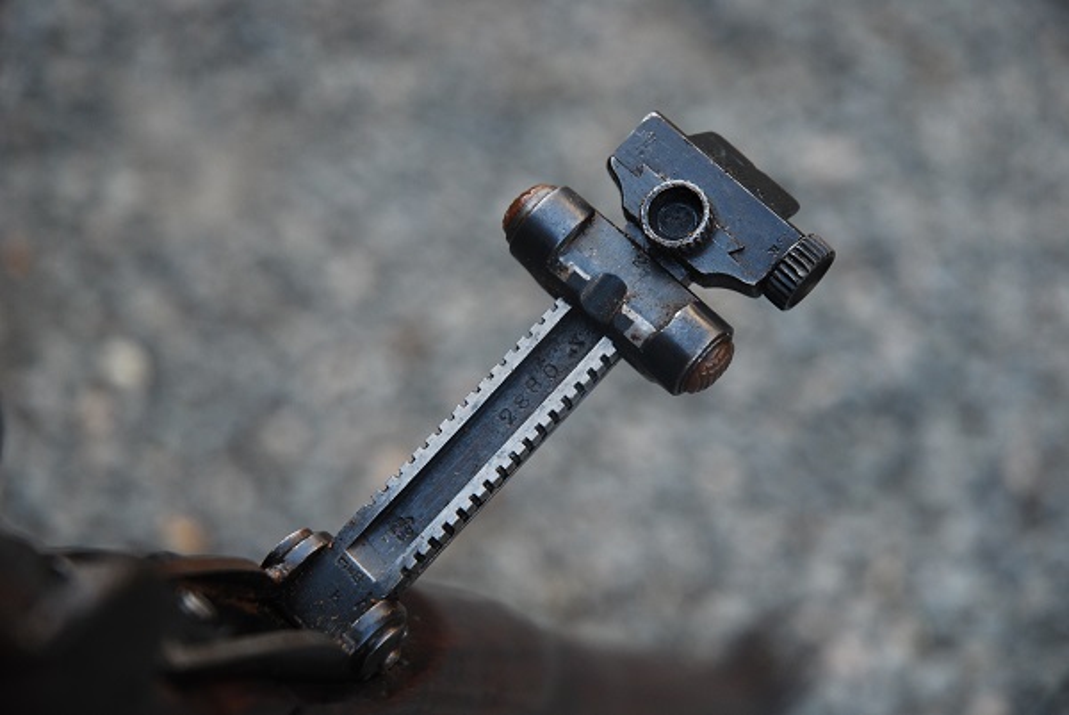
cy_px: 358
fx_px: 3120
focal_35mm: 105
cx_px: 534
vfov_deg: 13.1
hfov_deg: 19.4
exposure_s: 1/125
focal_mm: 70
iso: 320
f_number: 4.5
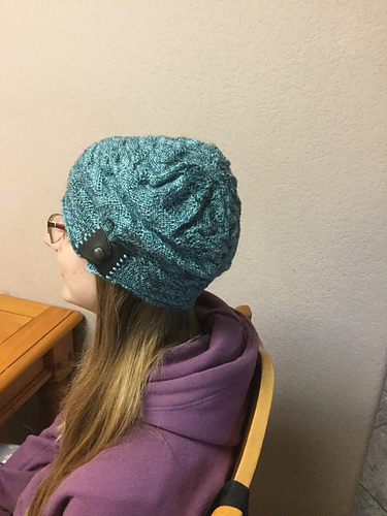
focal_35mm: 31
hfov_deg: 45.4
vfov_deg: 58.4
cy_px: 258
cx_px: 194
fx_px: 462
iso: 250
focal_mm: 3.3
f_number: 2.4
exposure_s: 1/30
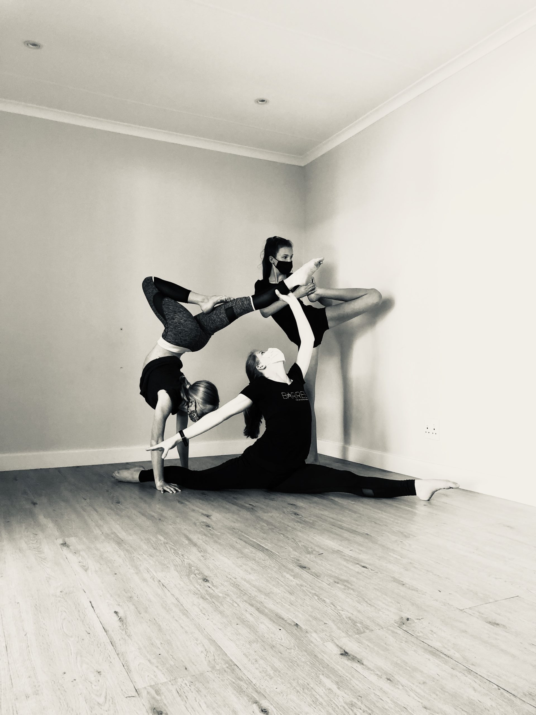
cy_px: 358
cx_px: 268
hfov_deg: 49.7
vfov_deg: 63.4
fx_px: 578
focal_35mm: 28
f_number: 1.8
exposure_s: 1/40
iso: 25
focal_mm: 3.99
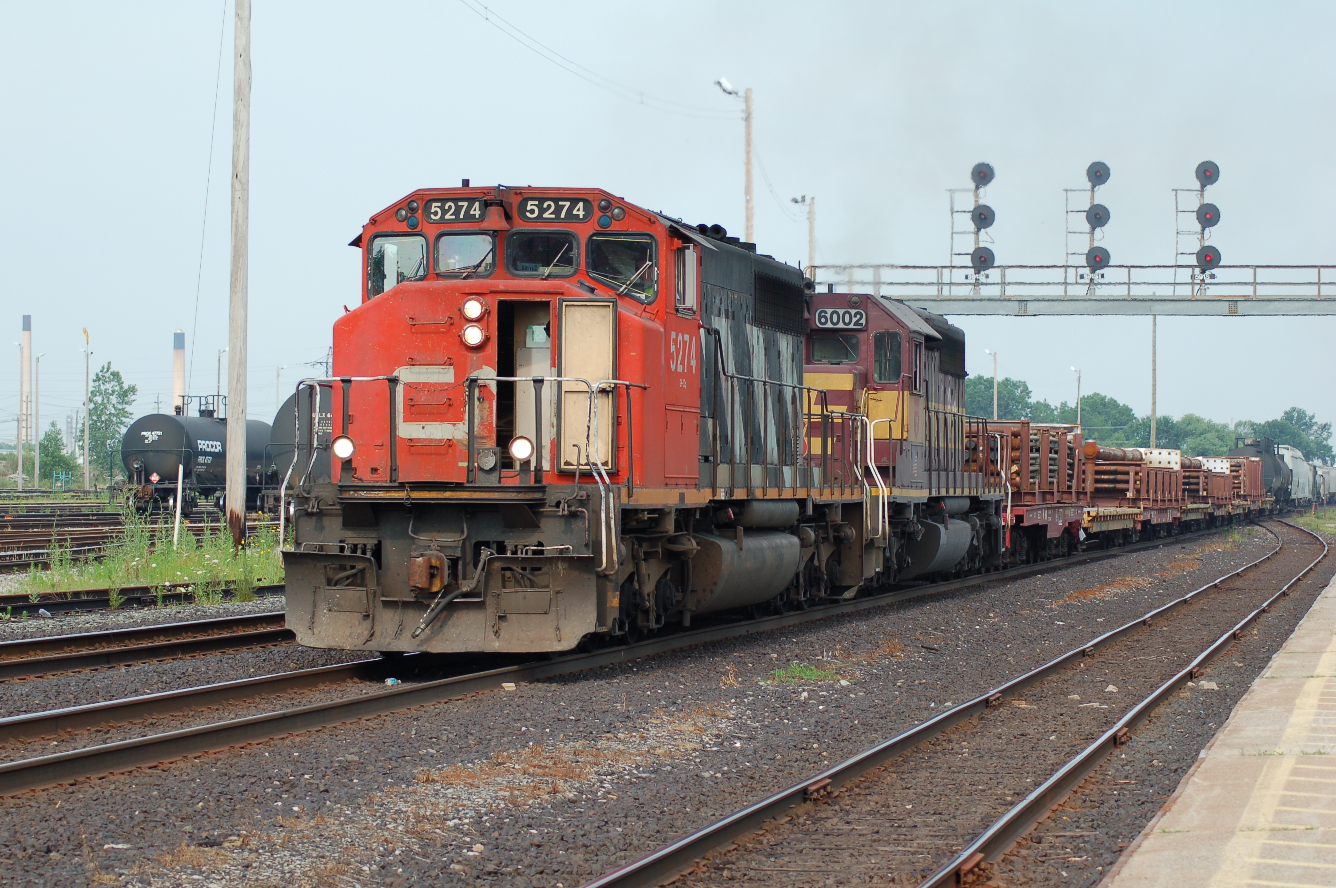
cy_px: 444
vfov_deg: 11.7
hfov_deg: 17.5
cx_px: 668
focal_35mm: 117
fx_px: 4338
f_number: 5.6
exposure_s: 1/400
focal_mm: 78
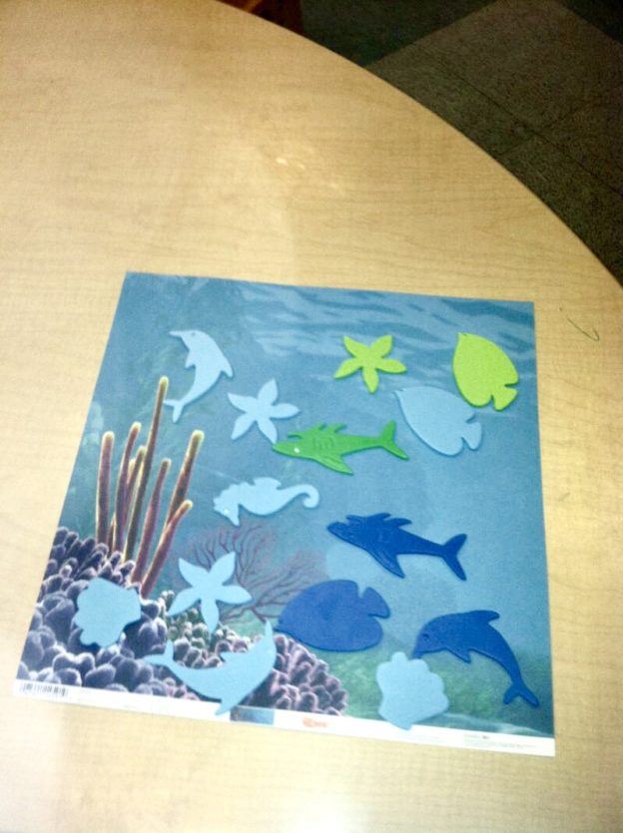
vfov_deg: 52.7
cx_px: 312
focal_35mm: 35
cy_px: 416
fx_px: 842
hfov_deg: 40.6
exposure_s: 1/45
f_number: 2.8
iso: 80
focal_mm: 3.85
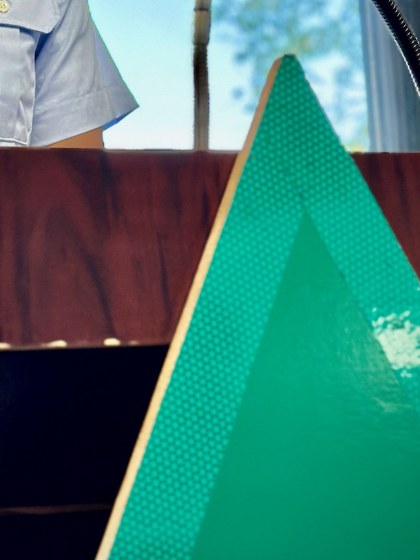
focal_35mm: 118
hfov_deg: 12.4
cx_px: 7
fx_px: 1910
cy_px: 12
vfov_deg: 16.4
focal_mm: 6.86
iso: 64
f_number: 1.78
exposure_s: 1/176
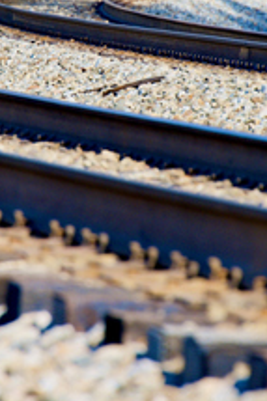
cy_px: 42
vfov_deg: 3.1
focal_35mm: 673
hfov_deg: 2.0
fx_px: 7499
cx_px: 125
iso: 200
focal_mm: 200
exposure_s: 1/500
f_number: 6.3
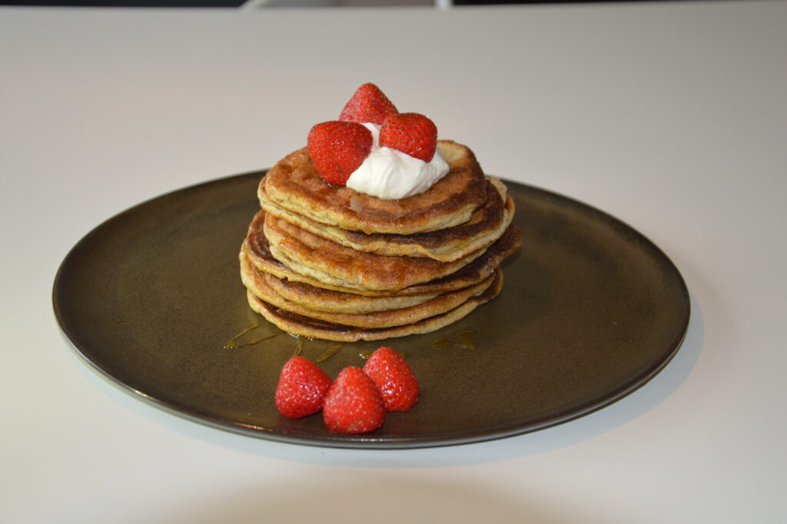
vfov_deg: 20.1
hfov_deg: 29.9
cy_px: 262
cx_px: 394
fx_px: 1474
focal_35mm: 68
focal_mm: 45
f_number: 4.8
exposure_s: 1/60
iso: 800
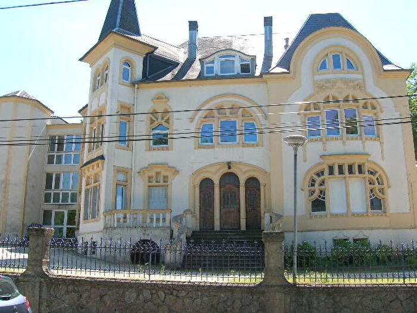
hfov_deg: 54.0
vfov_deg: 41.8
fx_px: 410
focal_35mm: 34
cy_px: 156
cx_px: 208
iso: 50
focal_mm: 5.7
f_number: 4.9
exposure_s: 1/138
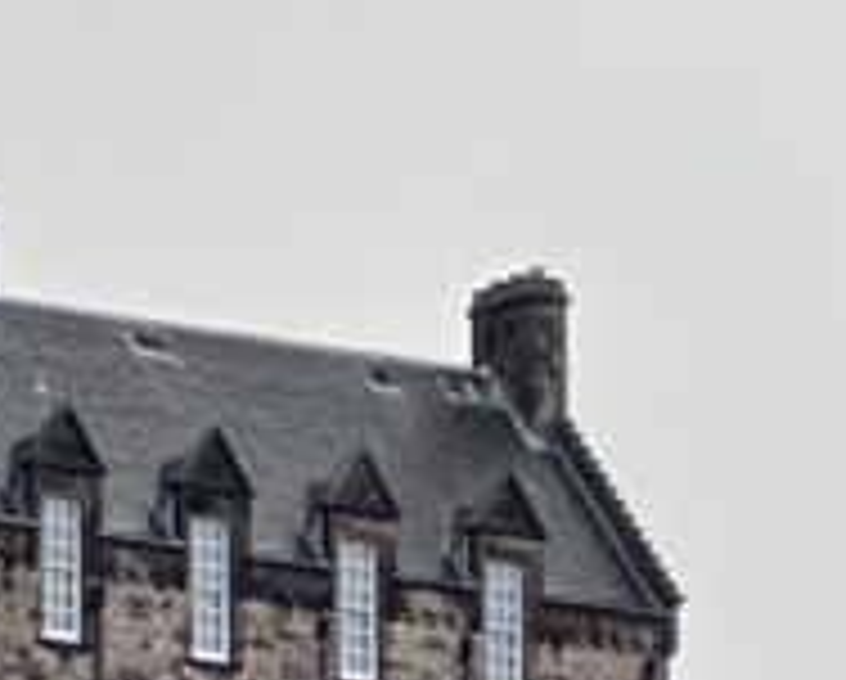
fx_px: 13517
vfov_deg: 2.9
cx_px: -1314
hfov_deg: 3.5
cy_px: 727
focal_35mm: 539
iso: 64
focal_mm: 9
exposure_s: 1/100
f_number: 2.8
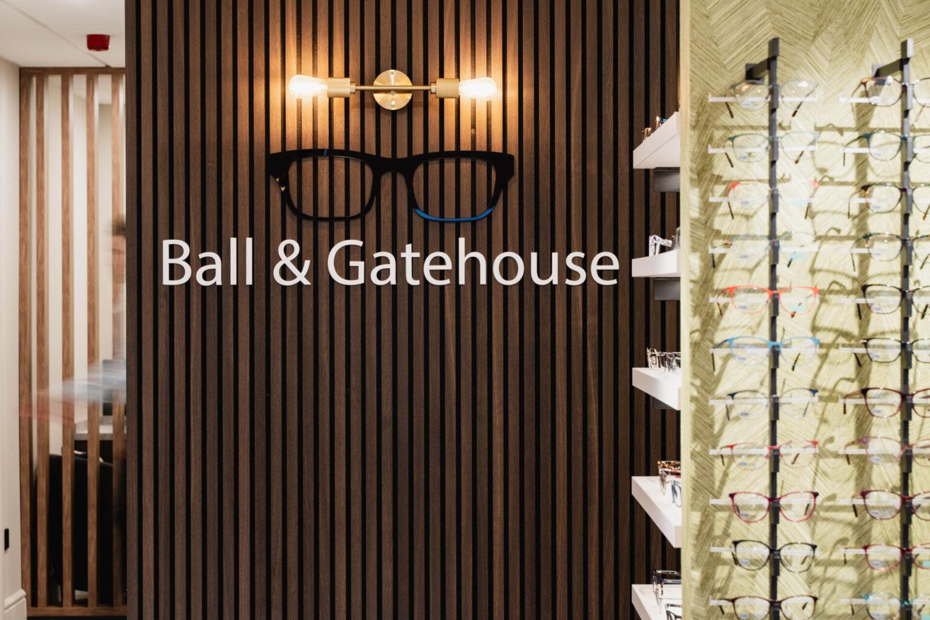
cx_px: 465
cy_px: 310
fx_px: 1860
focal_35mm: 72
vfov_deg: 18.9
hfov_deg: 28.1
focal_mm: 72
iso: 100
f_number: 8
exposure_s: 1/6
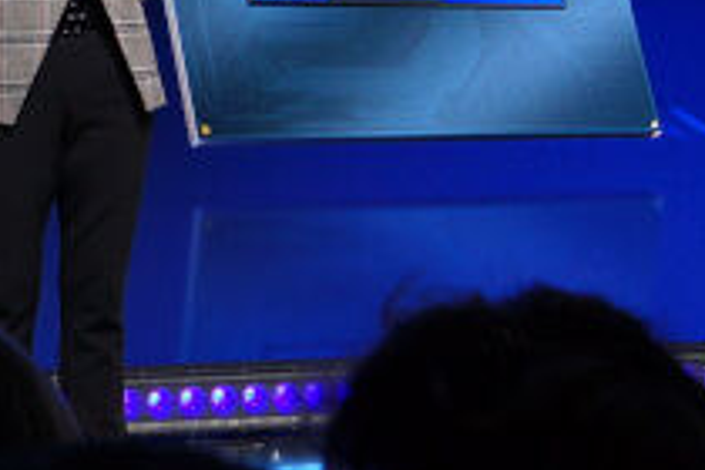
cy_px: -369
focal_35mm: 137
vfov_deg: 9.5
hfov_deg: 14.8
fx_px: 2683
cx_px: 24
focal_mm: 16
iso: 100
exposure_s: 1/80
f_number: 4.5
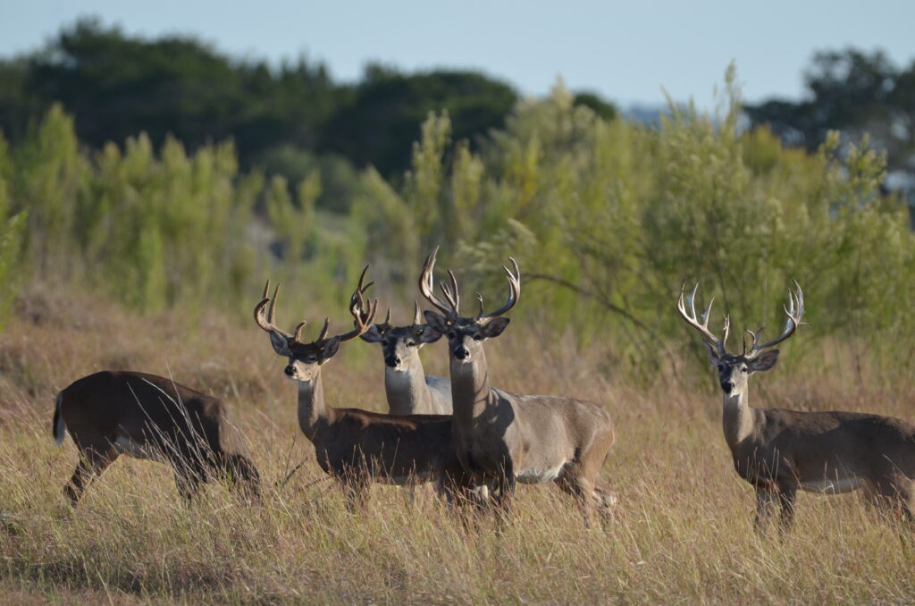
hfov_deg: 2.8
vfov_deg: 1.8
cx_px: 458
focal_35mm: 750
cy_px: 303
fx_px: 19021
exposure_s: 1/640
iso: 200
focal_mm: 500
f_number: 6.3
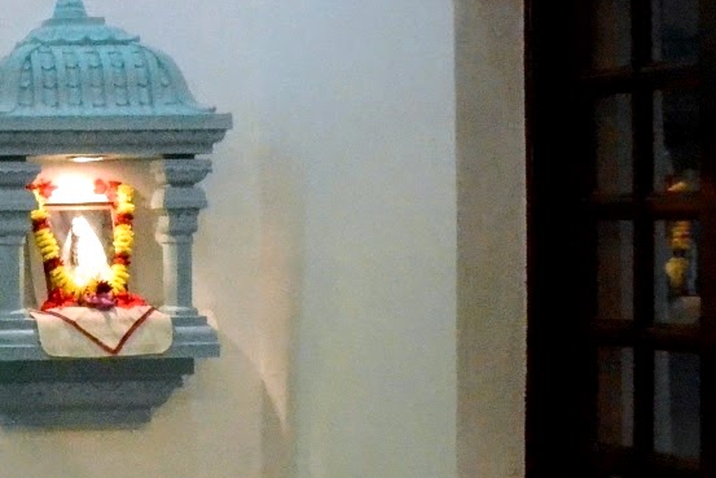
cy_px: 242
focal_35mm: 96
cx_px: -537
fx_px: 1910
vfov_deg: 14.3
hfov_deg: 17.6
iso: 6400
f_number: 8
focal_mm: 18
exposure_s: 1/250
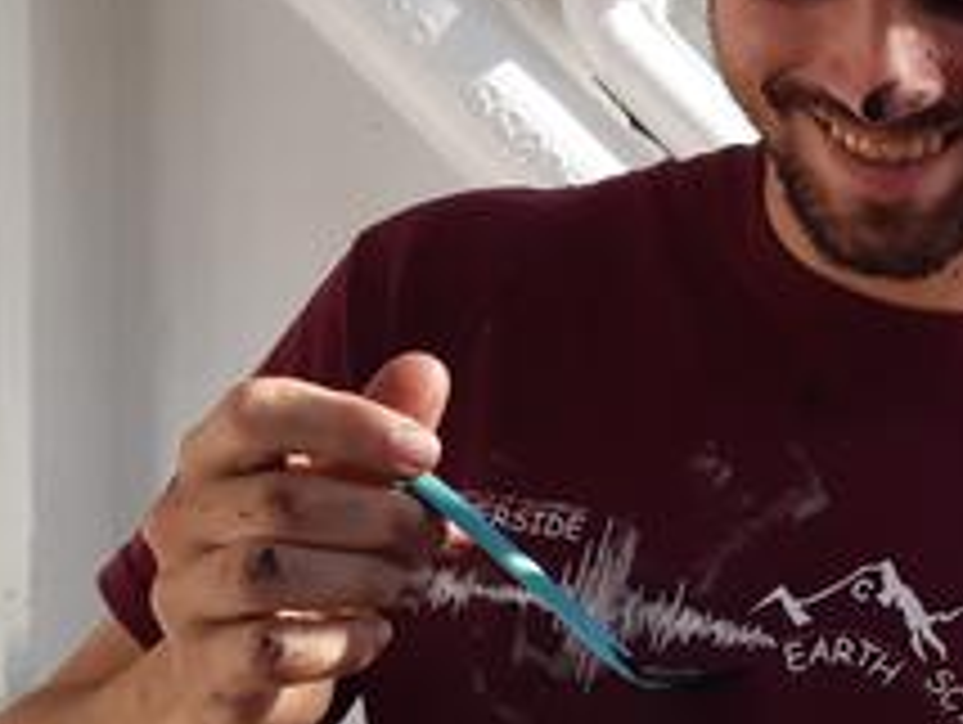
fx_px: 2367
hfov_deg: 21.2
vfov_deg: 17.4
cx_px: 1202
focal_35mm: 85
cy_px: 362
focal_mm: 3.92
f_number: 1.7
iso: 80
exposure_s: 1/3049
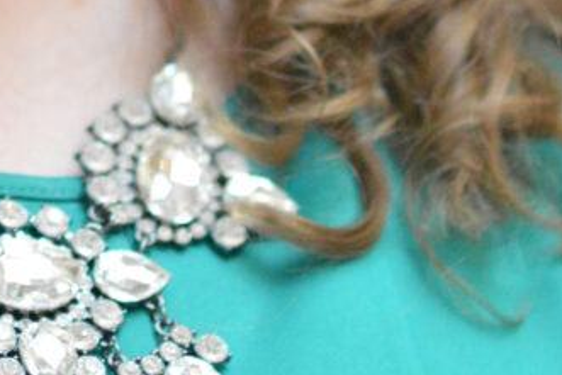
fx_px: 6946
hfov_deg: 4.6
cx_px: -81
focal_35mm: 445
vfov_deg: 3.1
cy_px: -571
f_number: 1.6
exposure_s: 1/320
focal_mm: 85
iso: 3200
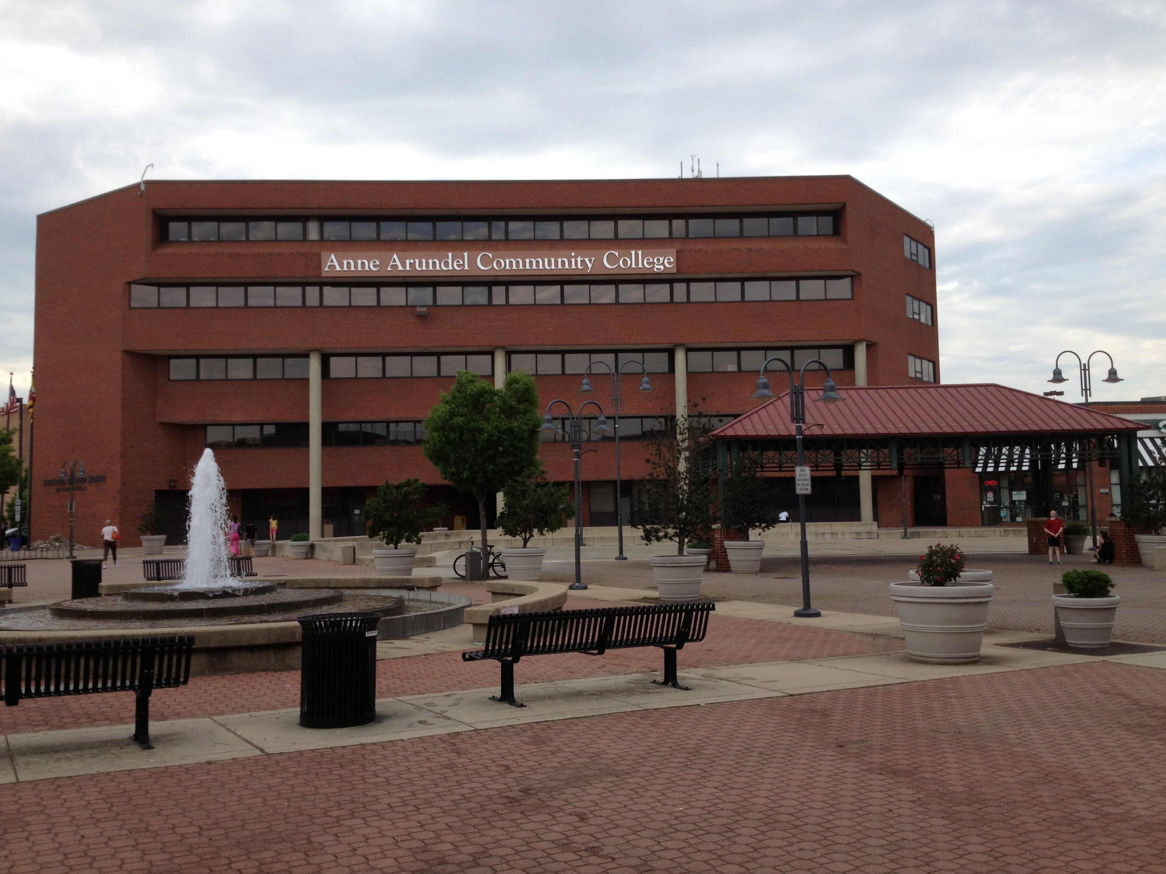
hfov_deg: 52.6
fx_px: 1179
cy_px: 437
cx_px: 583
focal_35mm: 35
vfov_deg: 40.7
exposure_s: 1/502
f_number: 2.4
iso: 50
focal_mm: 4.28
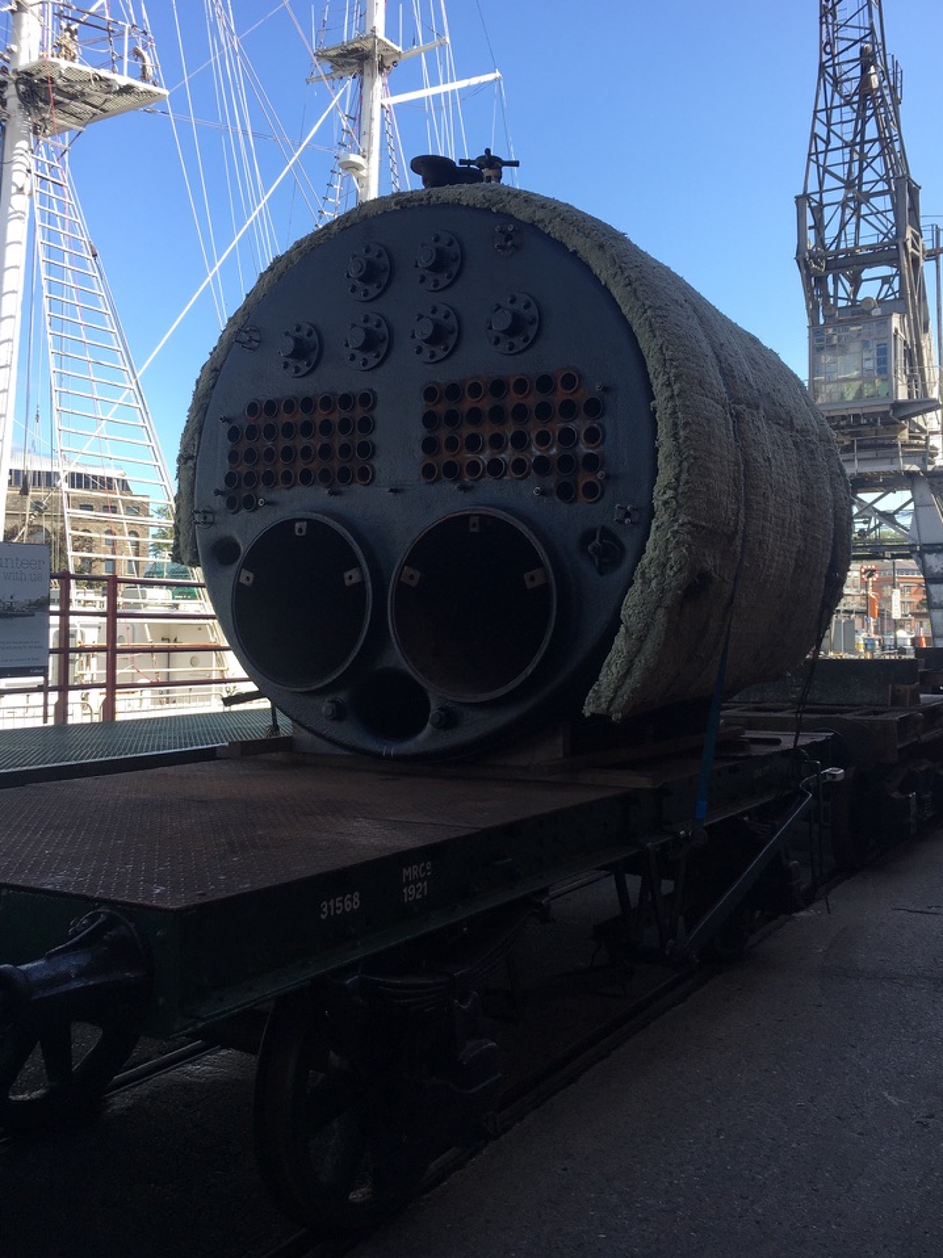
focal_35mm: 31
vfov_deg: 58.3
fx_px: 1126
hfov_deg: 45.4
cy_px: 590
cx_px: 493
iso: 25
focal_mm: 4.15
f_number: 2.2
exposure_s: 1/549
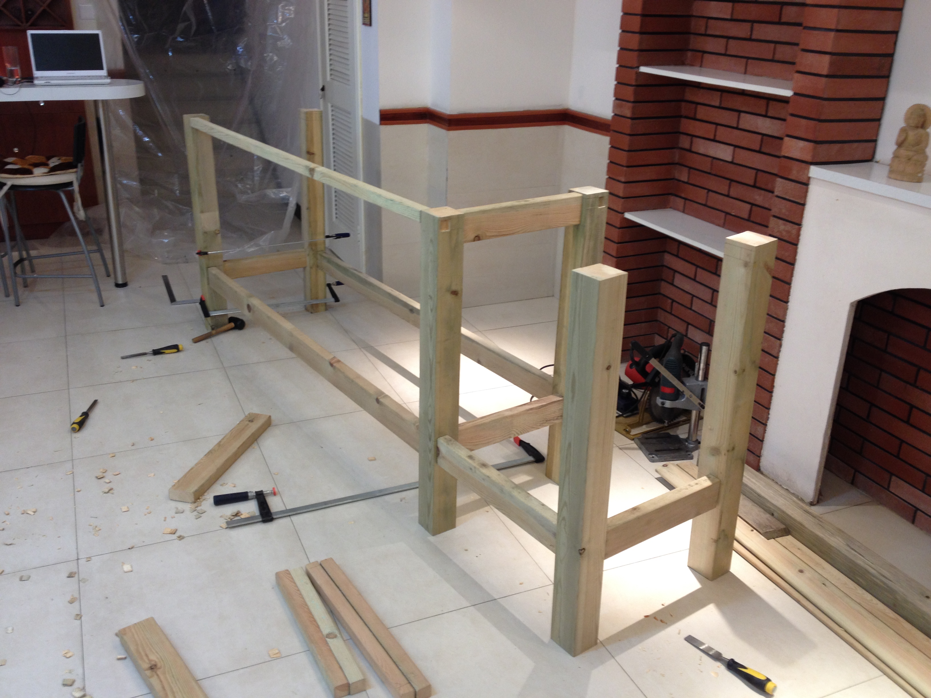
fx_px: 941
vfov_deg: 40.7
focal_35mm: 35
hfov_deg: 52.6
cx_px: 466
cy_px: 349
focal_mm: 4.28
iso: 80
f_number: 2.4
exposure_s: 1/20
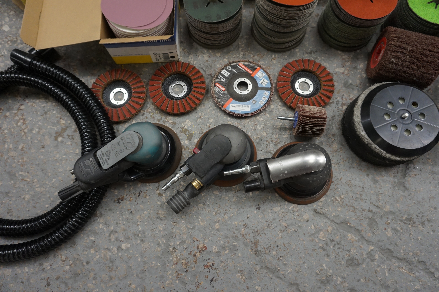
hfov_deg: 73.8
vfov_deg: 53.1
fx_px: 292
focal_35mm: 24
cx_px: 220
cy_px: 146
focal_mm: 16
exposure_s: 1/160
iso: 1000
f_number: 4
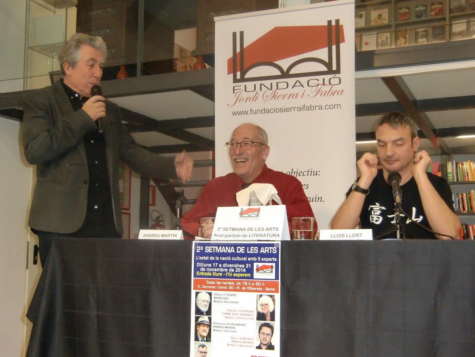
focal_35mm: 47
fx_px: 645
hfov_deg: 40.4
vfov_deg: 30.9
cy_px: 178
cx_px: 238
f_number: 4
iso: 400
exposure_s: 1/60
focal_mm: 8.4
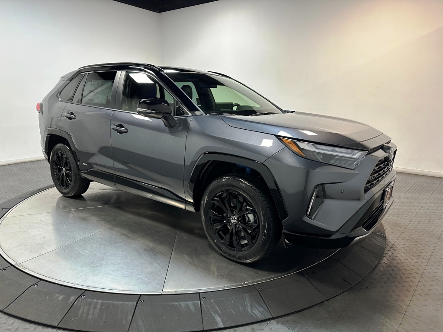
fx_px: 307
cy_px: 166
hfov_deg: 71.6
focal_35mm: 24
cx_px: 222
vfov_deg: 56.8
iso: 320
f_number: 1.78
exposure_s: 1/60
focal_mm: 6.86
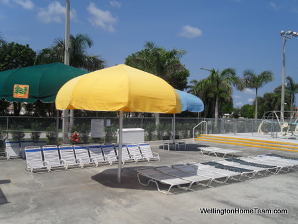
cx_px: 149
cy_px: 112
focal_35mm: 28
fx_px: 241
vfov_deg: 49.8
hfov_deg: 63.4
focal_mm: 5
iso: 80
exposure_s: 1/250
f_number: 9.5
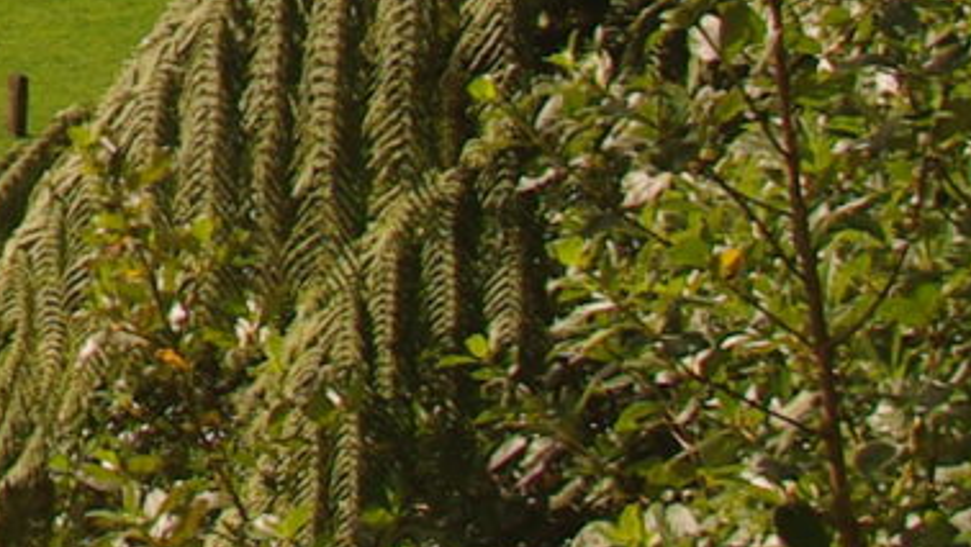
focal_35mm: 220
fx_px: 5667
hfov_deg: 8.5
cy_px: -981
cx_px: -1719
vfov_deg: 5.3
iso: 100
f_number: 8
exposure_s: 1/350
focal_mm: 21
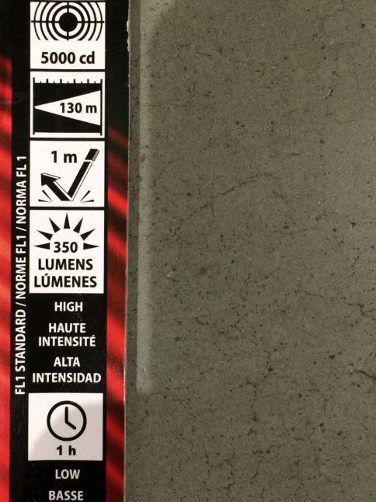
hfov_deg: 31.4
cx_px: 146
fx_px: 667
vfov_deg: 41.2
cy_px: 242
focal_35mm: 46
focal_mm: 4.15
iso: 160
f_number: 2.2
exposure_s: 1/30
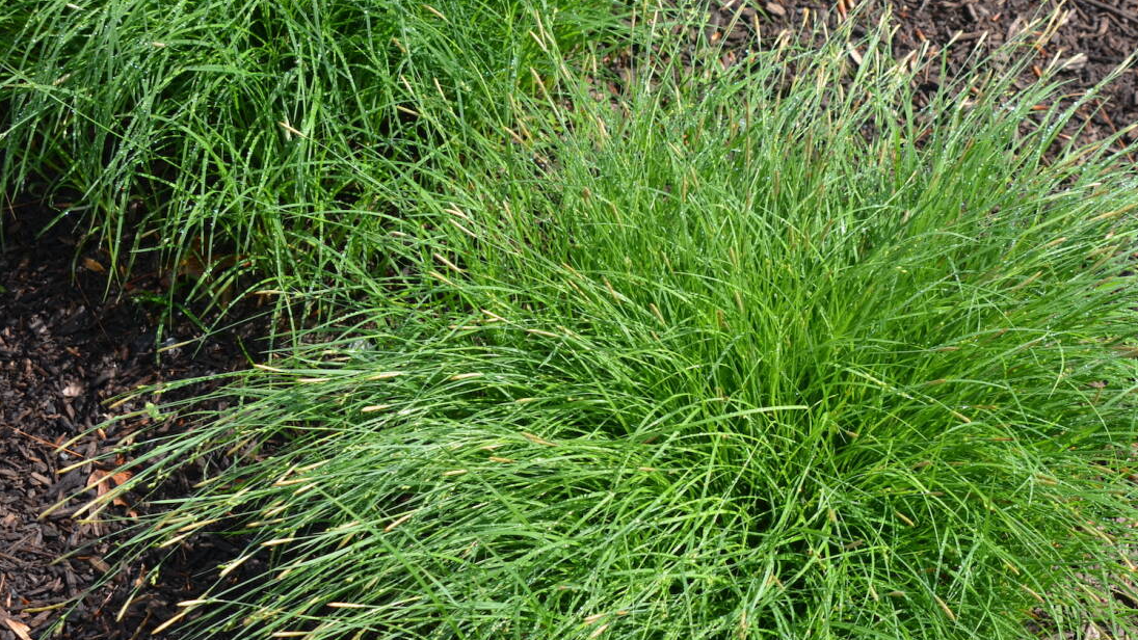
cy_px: 423
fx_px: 2535
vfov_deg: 14.4
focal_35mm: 84
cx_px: 743
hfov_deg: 25.2
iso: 200
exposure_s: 1/160
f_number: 6.3
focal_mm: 40
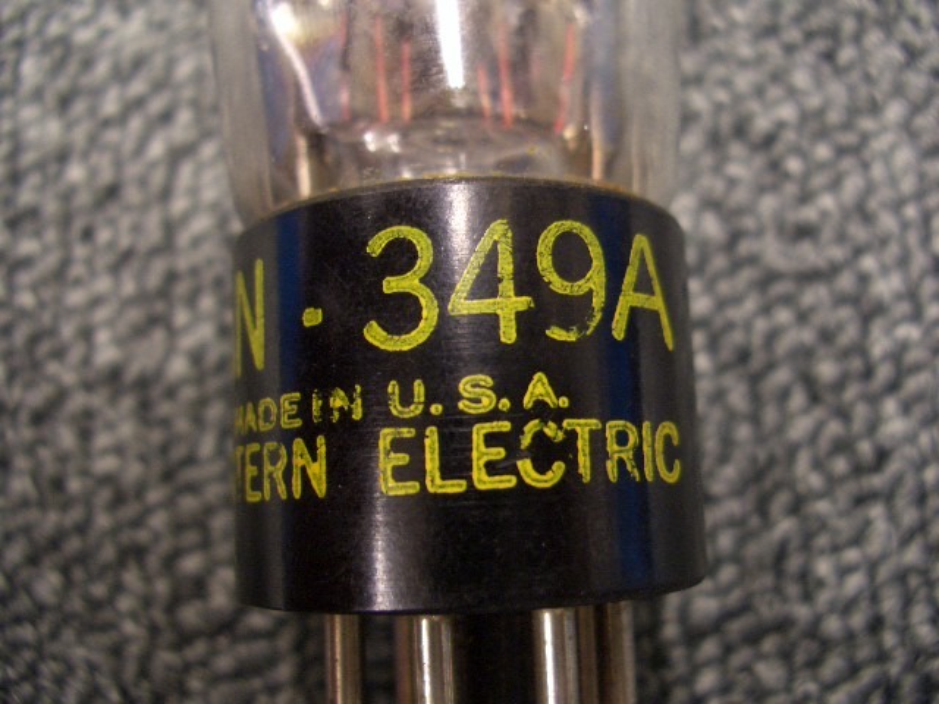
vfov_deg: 40.7
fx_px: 949
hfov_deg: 52.6
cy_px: 352
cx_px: 470
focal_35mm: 35
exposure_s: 1/8
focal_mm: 5.8
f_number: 2.6
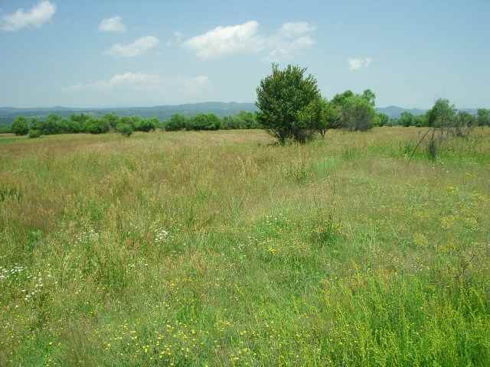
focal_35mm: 35
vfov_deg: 40.7
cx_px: 245
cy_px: 184
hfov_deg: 52.6
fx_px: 495
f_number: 4.3
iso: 80
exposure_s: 1/400
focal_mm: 5.8
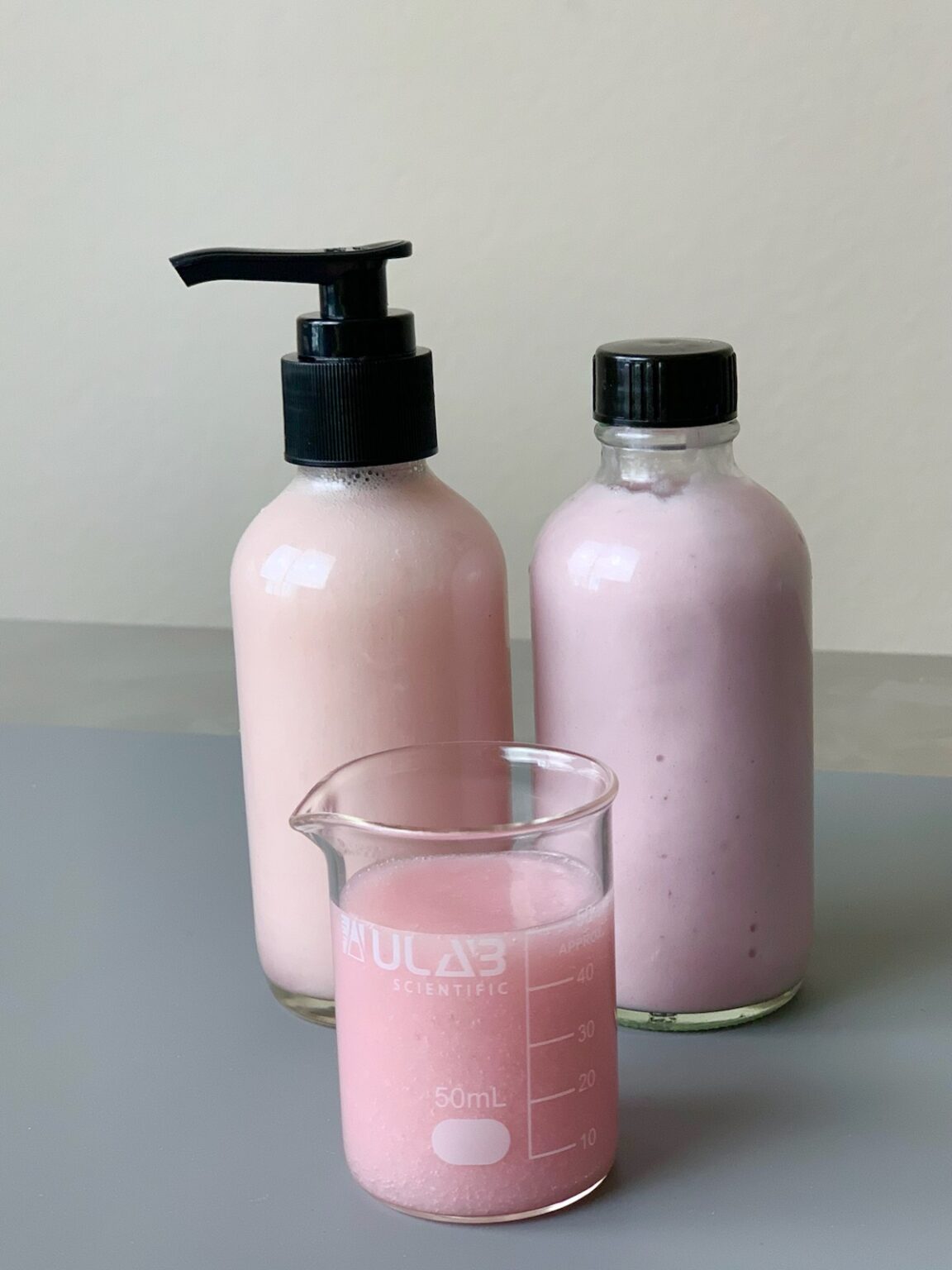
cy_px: 635
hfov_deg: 28.0
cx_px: 476
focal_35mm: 52
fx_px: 1907
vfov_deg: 36.8
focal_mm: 6
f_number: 2.4
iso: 125
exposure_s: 1/120
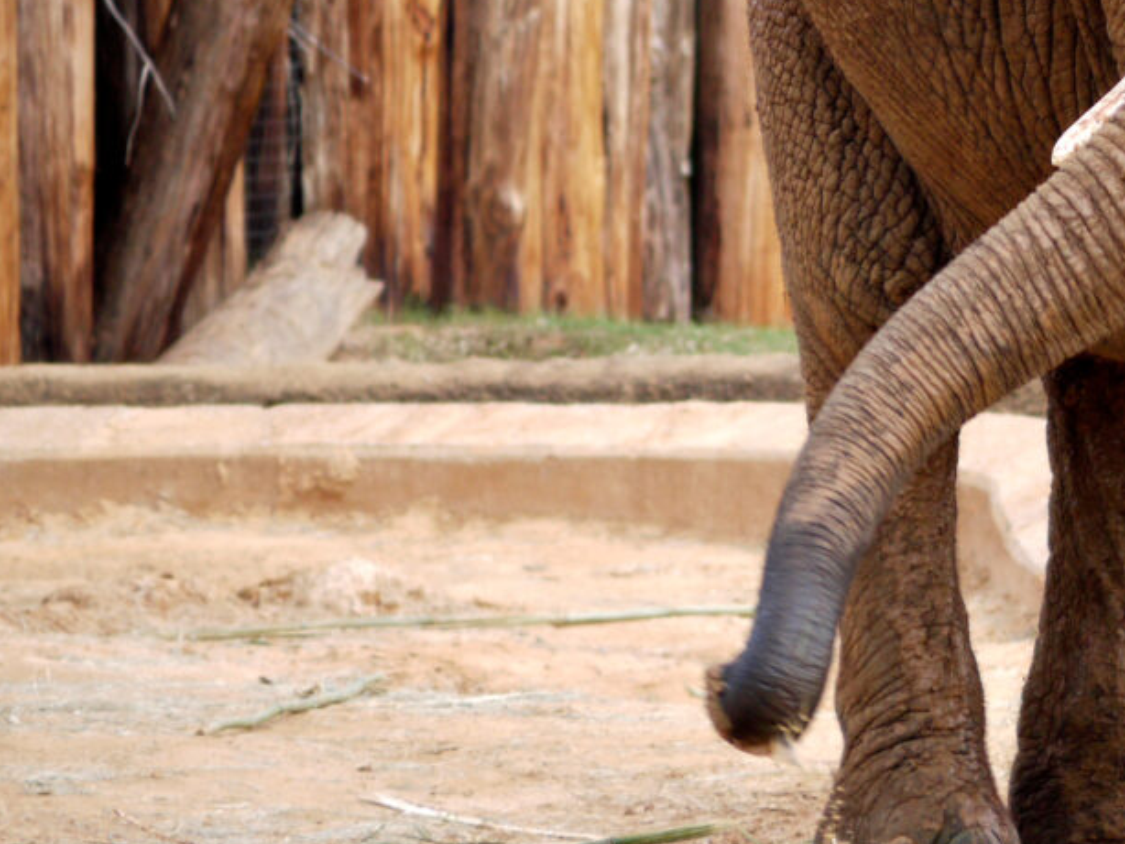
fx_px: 32512
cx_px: 1284
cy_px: 33
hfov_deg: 2.0
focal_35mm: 1000
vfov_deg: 1.5
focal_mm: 200
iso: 250
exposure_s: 1/400
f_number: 5.6
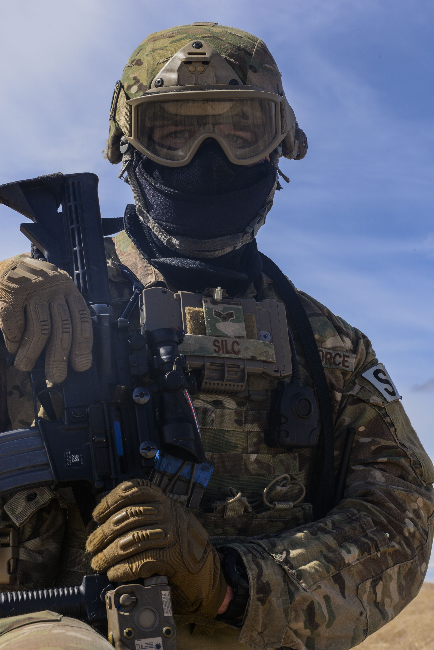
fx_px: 1265
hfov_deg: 19.5
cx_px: 217
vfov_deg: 28.8
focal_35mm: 70
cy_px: 325
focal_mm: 70
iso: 400
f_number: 16
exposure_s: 1/320
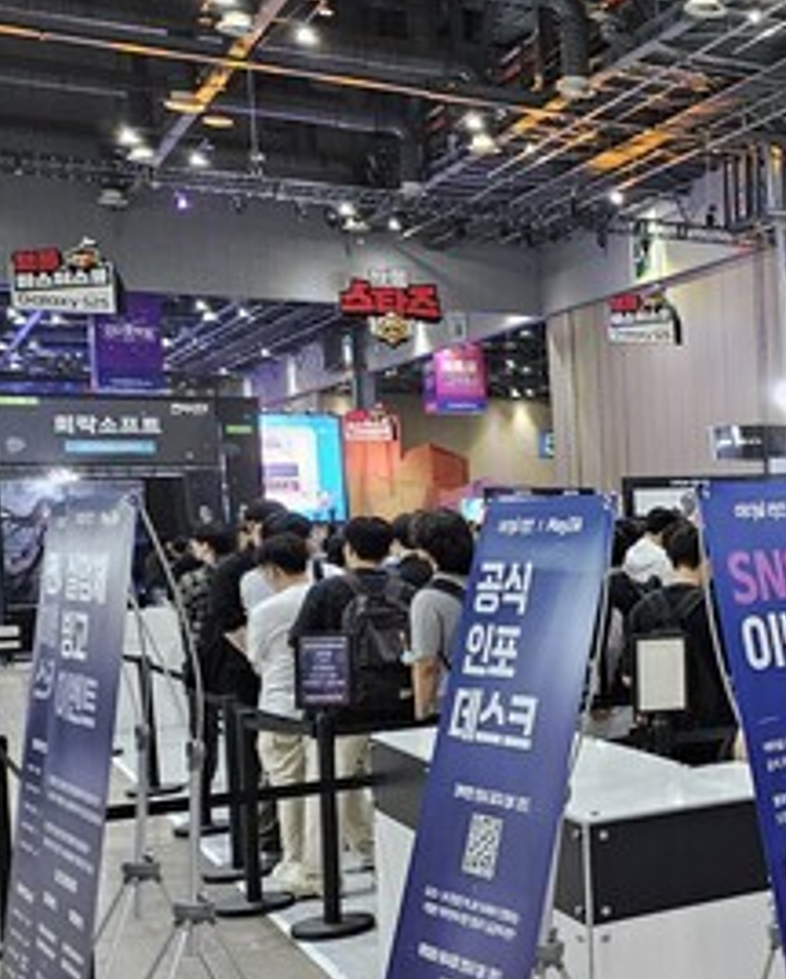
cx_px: 1084
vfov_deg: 37.1
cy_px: 597
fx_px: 1451
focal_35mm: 50
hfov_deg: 25.2
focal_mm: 5.4
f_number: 1.8
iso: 800
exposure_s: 1/120
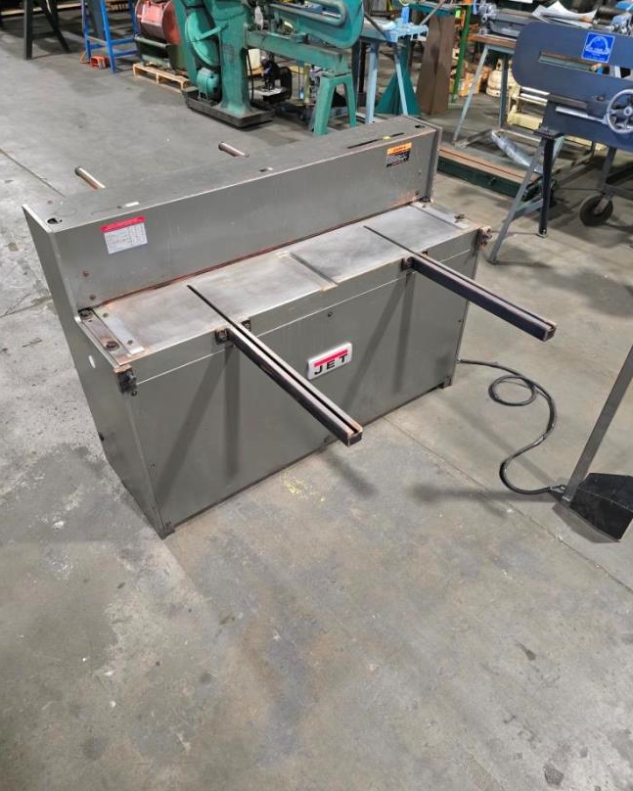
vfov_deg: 67.9
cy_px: 433
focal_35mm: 25
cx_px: 313
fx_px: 585
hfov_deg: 56.8
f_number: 1.7
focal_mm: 6.3
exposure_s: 1/60
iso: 1000
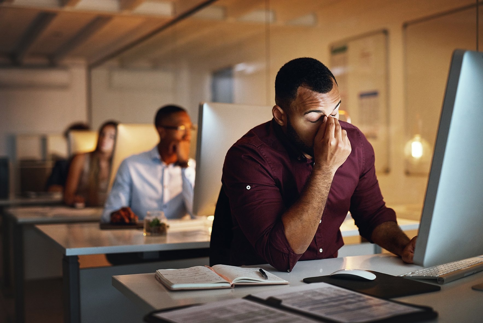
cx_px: 242
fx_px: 671
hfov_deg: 39.6
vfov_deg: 27.0
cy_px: 162
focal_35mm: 50
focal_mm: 50
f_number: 2
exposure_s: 1/160
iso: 800
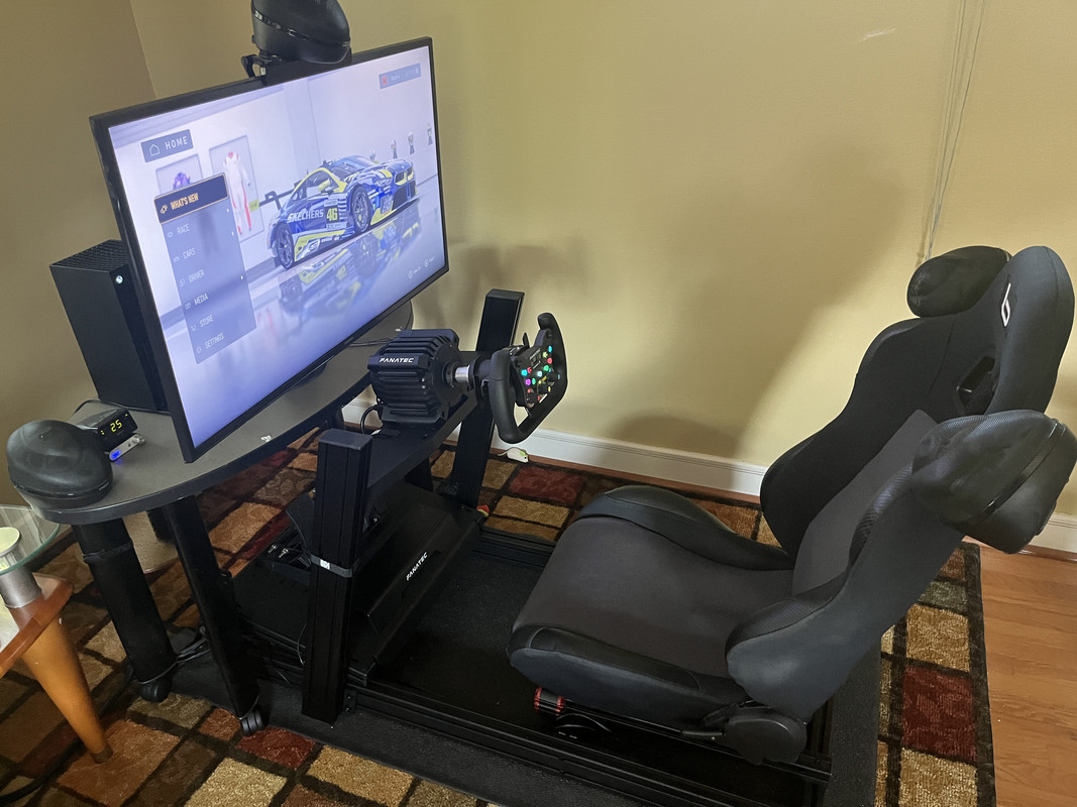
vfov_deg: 53.1
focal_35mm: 26
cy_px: 404
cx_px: 538
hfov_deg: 67.3
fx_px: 809
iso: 500
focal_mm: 5.1
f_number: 1.6
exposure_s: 1/60
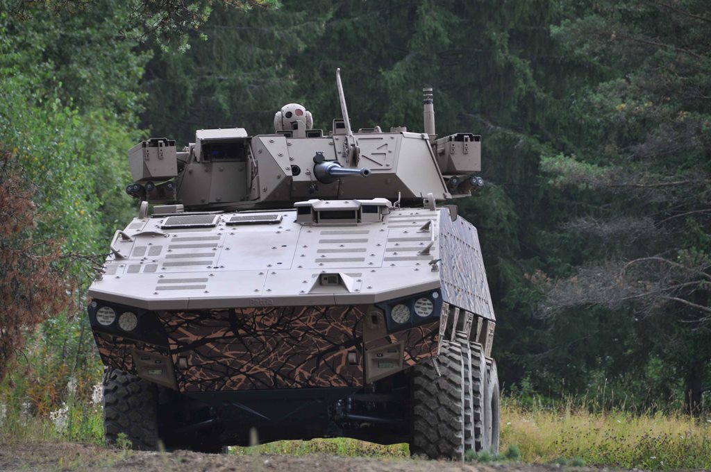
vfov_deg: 4.6
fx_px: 5917
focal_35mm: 300
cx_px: 356
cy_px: 236
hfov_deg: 6.9
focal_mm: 200
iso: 250
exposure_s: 1/400
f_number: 5.6
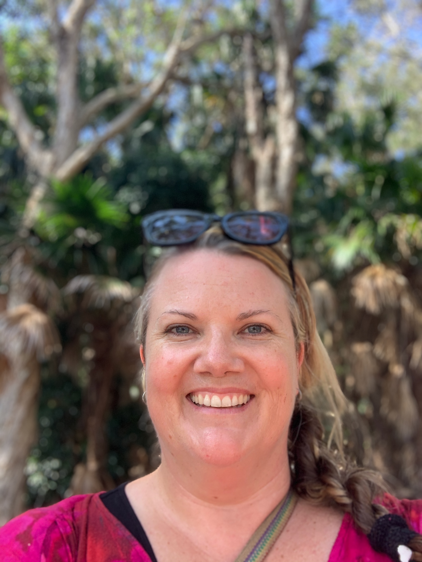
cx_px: 211
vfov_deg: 56.8
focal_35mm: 32
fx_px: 520
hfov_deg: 44.2
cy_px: 281
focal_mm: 2.87
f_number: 2.2
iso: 32
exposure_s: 1/121
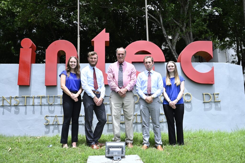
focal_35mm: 37
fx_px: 252
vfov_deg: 35.9
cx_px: 122
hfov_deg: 51.9
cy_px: 82
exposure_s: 1/200
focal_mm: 37
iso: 160
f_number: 7.1
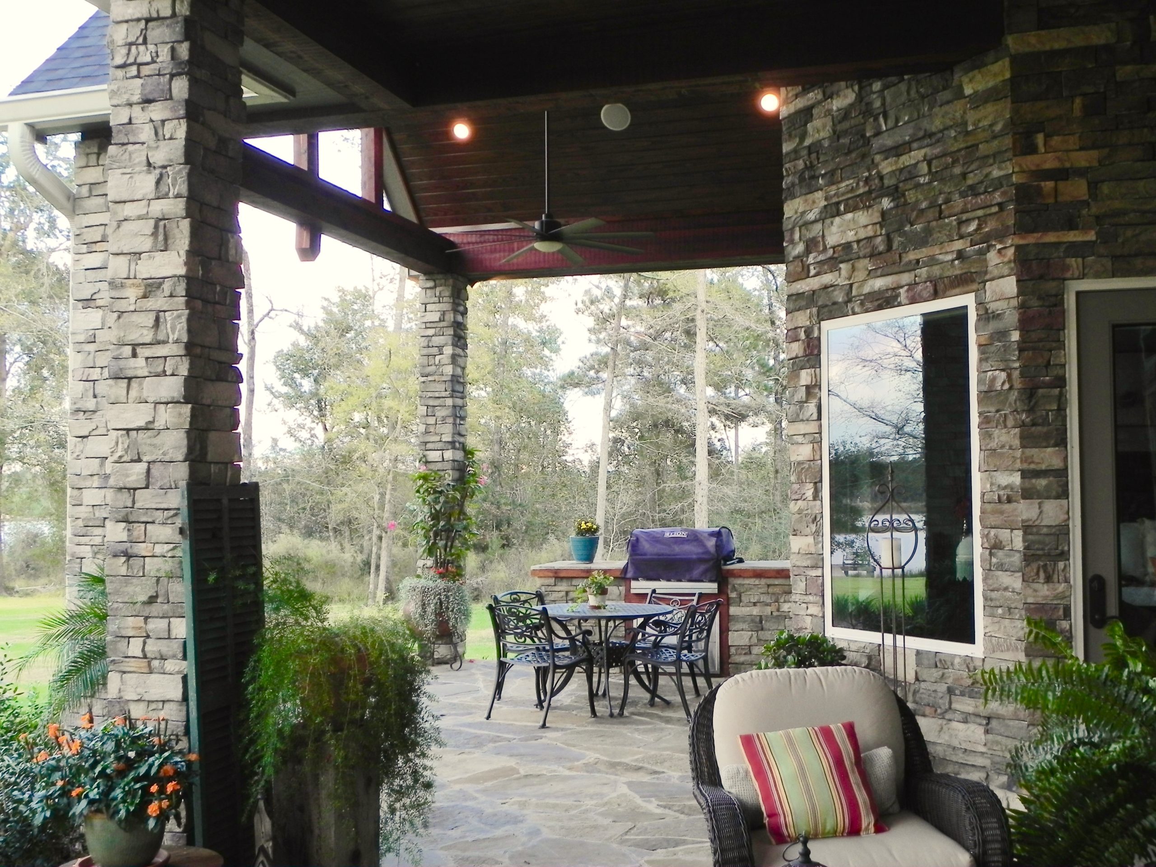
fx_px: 1236
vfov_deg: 38.7
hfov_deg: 50.1
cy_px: 434
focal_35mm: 37
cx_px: 578
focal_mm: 6.6
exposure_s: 1/85
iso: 160
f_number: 3.2
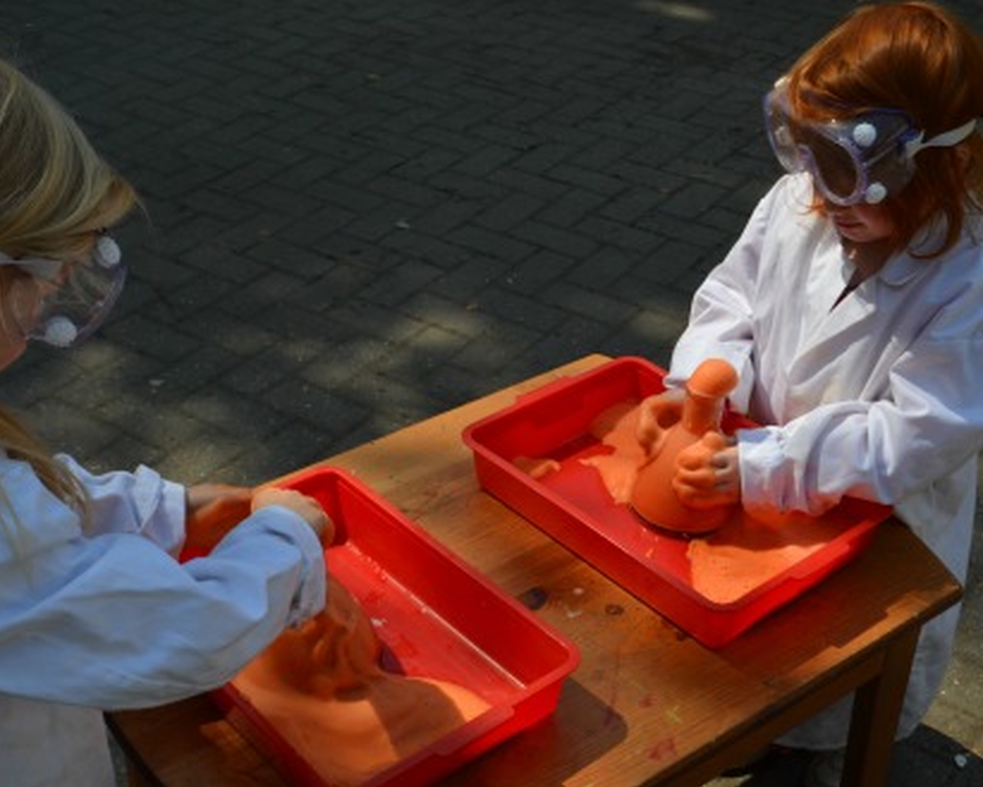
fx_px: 1442
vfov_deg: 30.5
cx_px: 471
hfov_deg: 37.6
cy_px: 394
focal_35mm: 50
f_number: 9
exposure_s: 1/320
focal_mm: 29
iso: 100
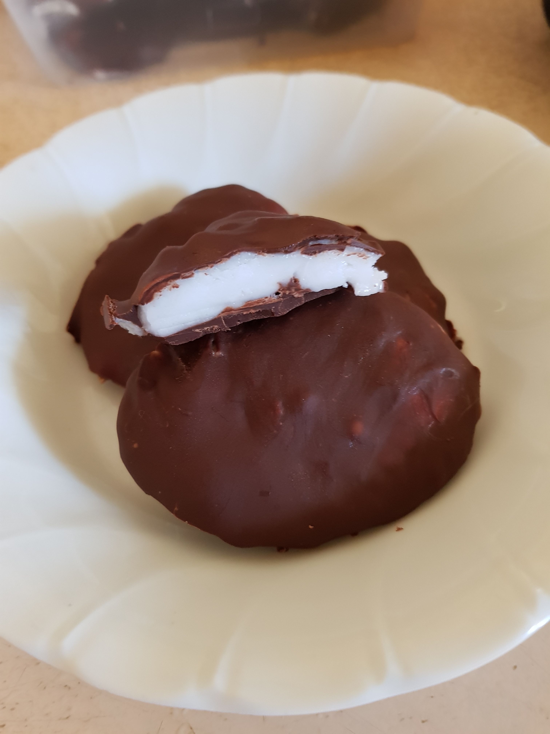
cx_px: 275
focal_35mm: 26
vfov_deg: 67.3
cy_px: 367
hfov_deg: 53.1
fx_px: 551
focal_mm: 4.2
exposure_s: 1/14
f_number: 1.7
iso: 200
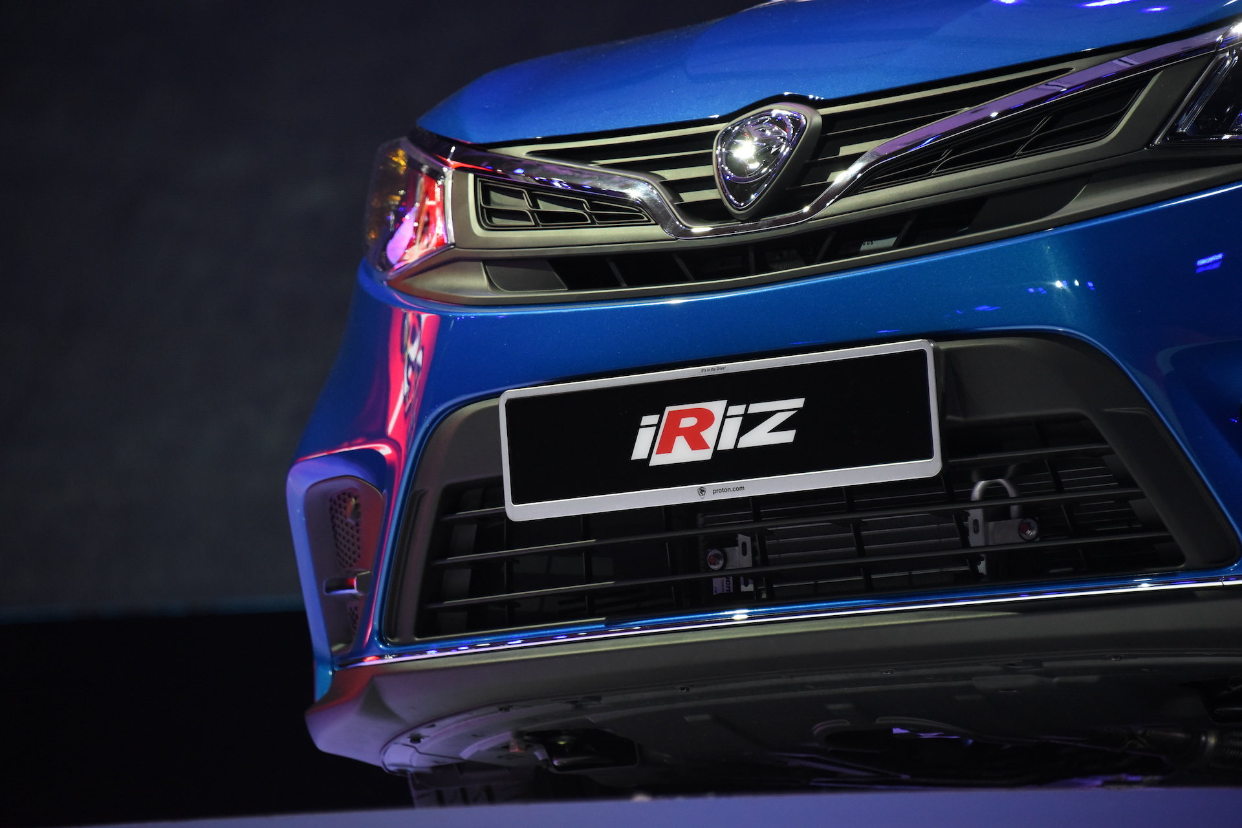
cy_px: 414
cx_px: 621
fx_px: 8624
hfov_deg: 8.2
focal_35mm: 250
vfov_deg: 5.5
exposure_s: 1/250
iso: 4000
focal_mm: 250
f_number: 5.6
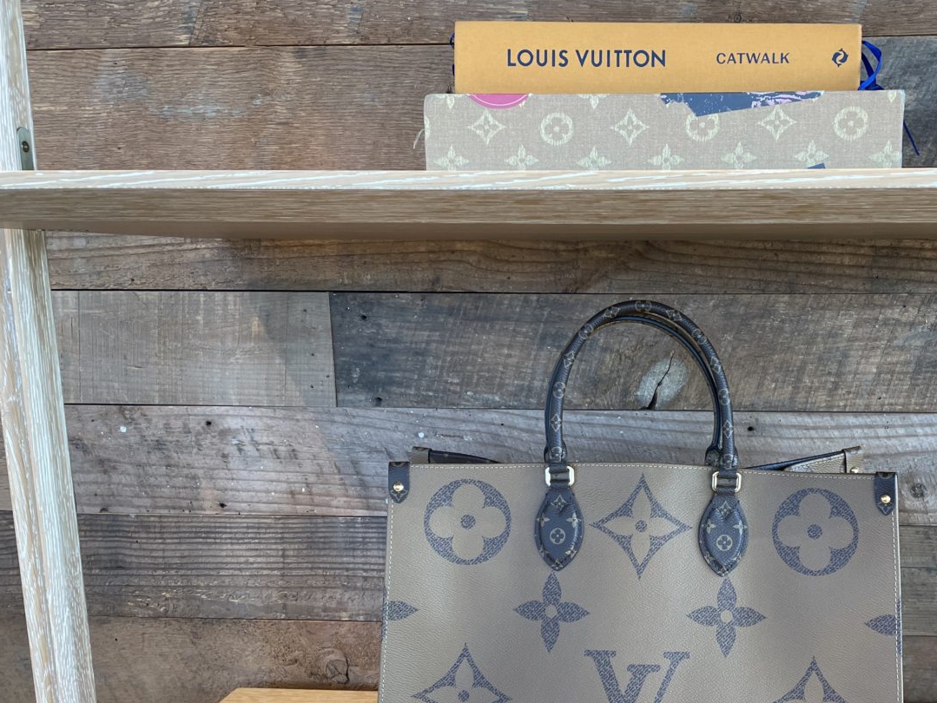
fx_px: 1002
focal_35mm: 37
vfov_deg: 38.4
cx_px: 663
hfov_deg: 48.8
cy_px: 453
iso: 100
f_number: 1.6
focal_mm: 4.2
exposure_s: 1/121
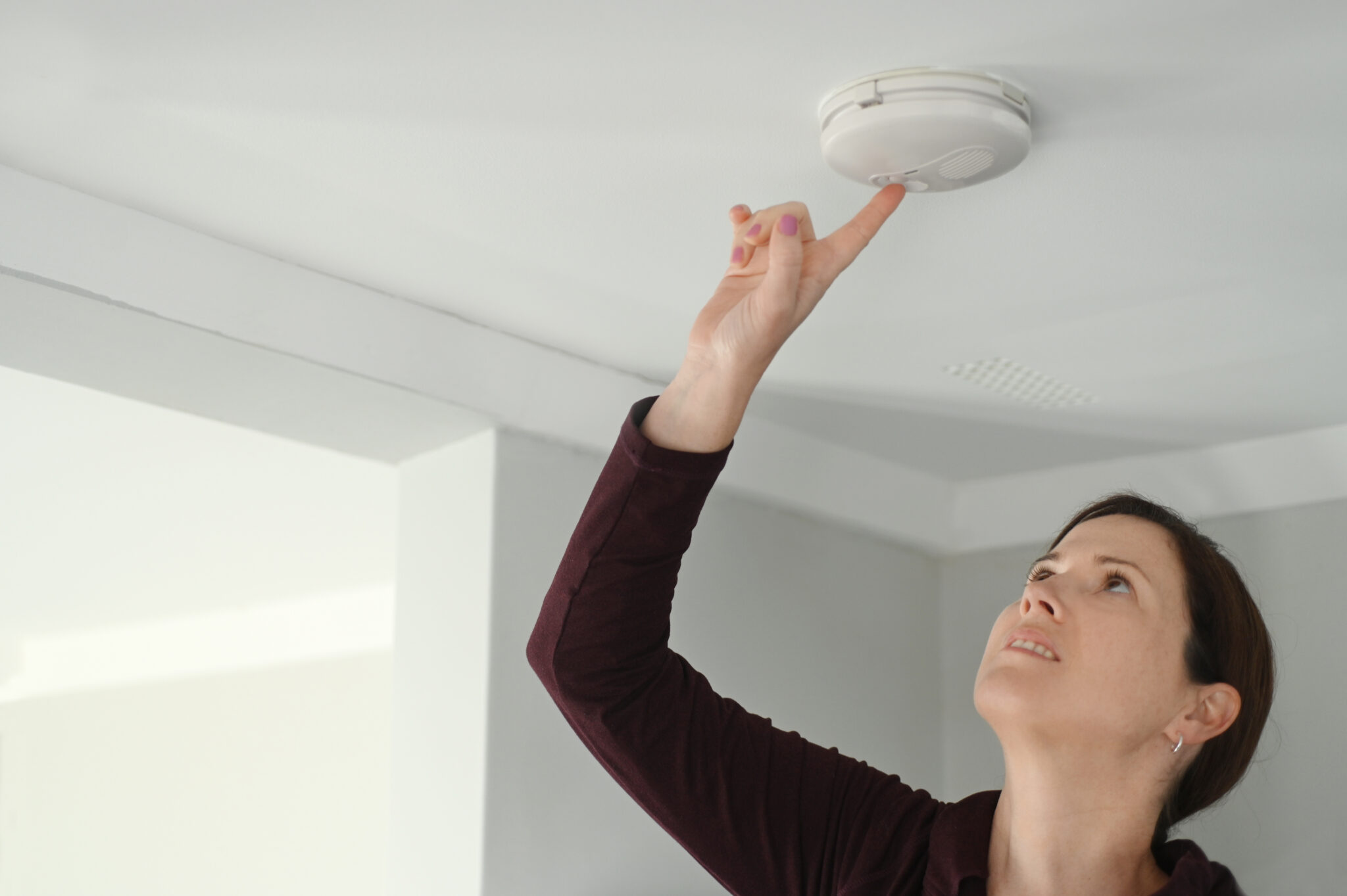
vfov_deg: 22.6
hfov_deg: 33.4
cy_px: 448
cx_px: 674
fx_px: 2244
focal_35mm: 60
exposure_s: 1/60
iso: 400
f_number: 3.2
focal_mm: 60
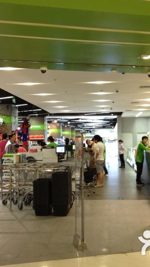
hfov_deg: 23.1
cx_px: 87
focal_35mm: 52
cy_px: 133
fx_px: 367
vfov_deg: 39.9
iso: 100
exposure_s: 1/20
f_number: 2.4
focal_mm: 4.28
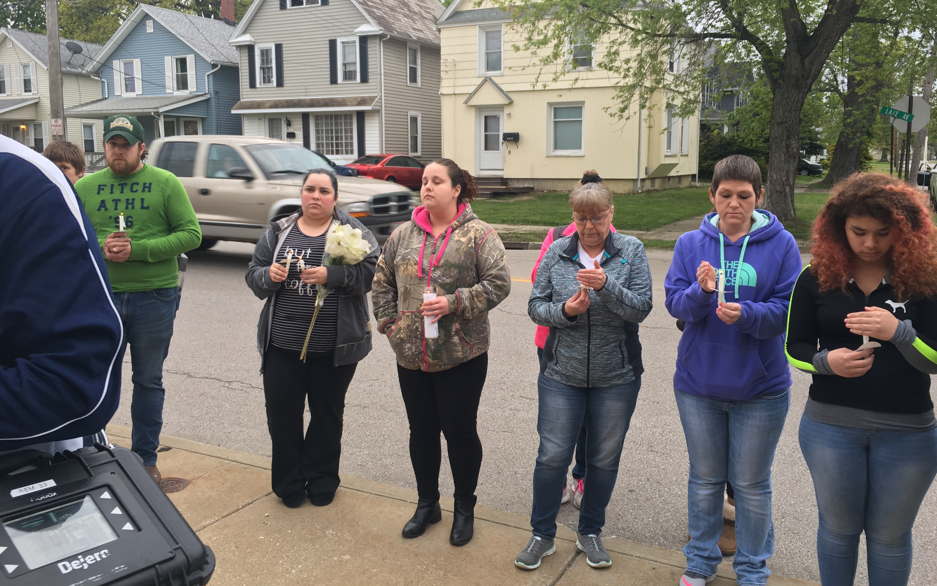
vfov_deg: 40.6
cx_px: 472
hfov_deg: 61.2
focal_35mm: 31
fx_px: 792
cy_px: 273
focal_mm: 4.15
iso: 32
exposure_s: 1/120
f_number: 2.2
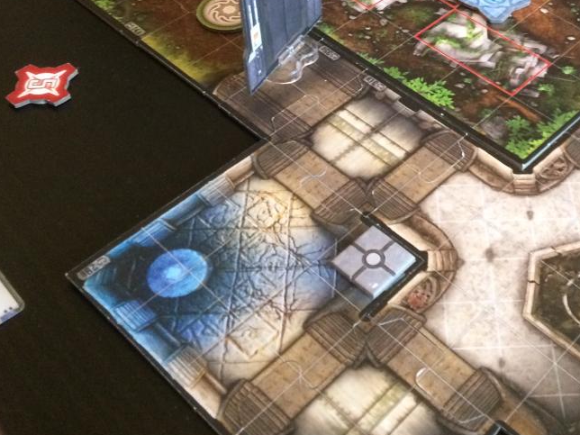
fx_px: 905
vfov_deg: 26.2
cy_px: 47
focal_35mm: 54
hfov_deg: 34.5
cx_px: 463
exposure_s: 1/24
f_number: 2.2
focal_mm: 4.15
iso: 320
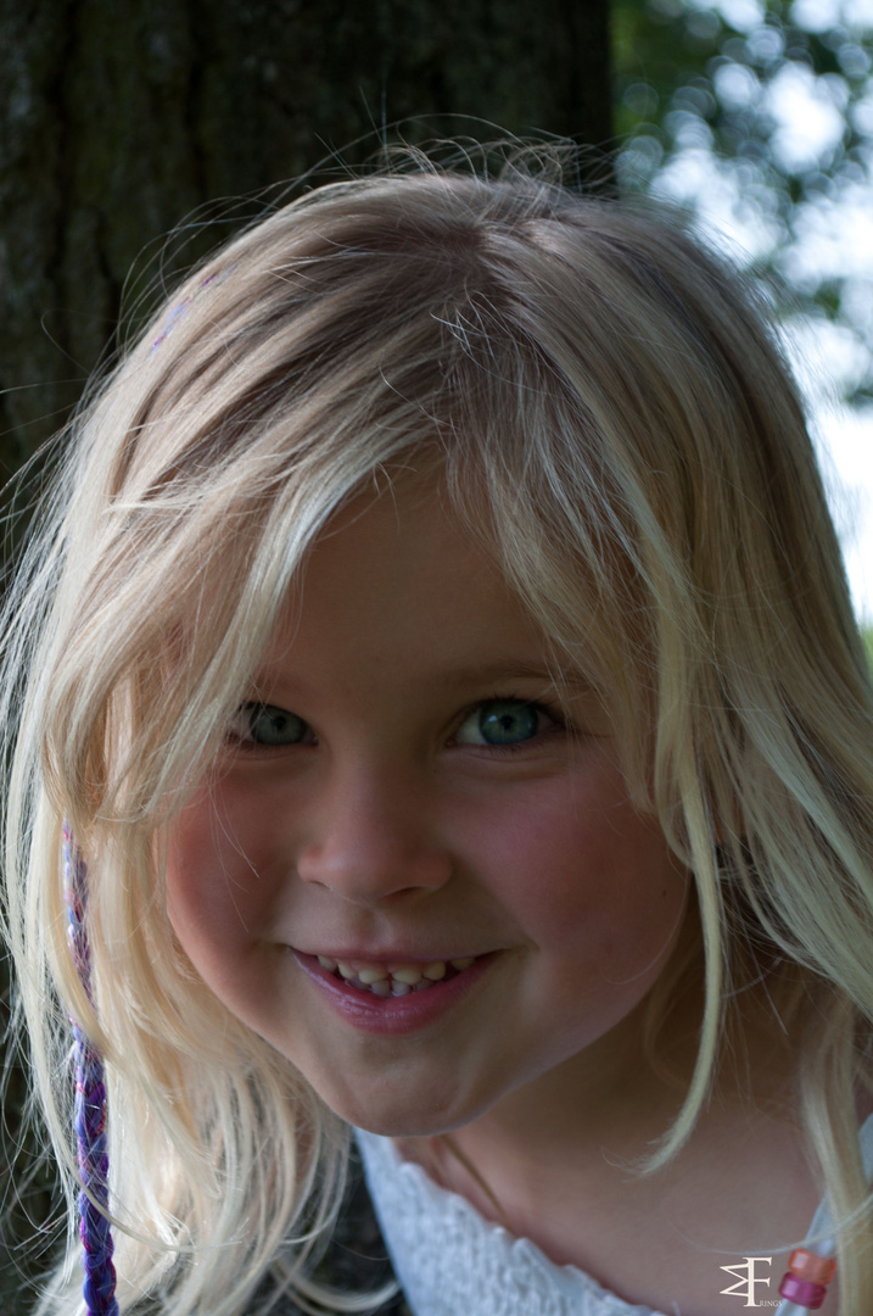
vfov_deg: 24.6
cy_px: 658
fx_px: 3009
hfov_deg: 16.5
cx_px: 436
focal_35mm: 82
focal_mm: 55
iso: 200
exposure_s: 1/160
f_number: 6.3
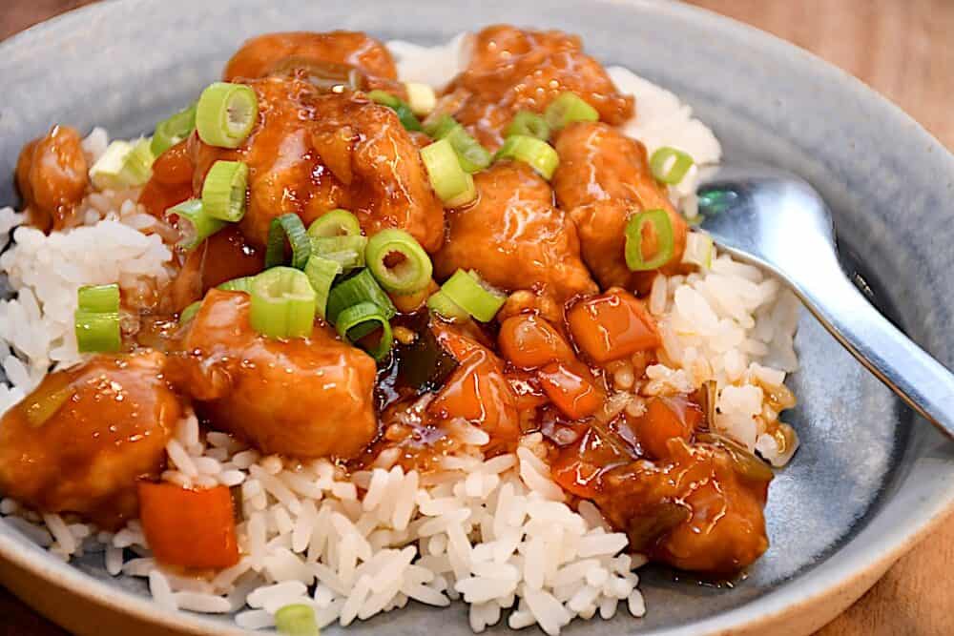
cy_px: 318
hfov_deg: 13.7
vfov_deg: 9.2
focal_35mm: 150
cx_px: 477
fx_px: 3975
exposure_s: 1/60
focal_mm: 100
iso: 1000
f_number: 5.6
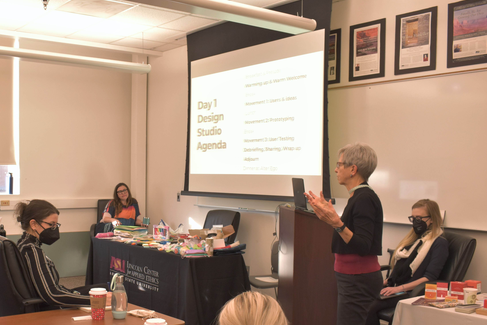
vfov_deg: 32.4
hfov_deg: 46.6
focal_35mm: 41
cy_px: 216
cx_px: 159
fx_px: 555
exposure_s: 1/40
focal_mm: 20
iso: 1000
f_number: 5.6
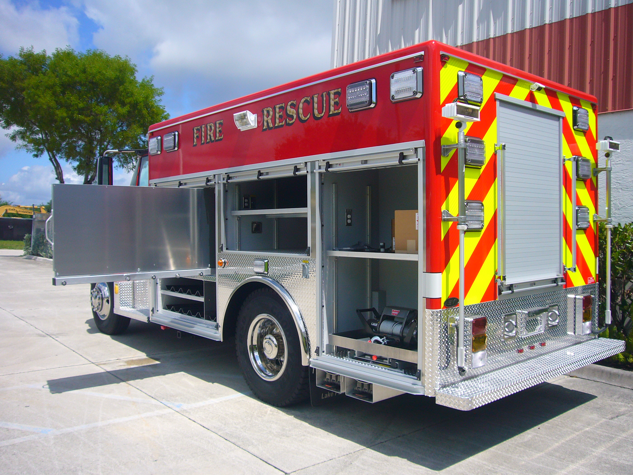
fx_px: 585
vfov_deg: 44.2
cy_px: 238
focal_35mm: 32
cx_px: 316
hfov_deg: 56.8
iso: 80
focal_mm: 5.2
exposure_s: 1/400
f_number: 6.3
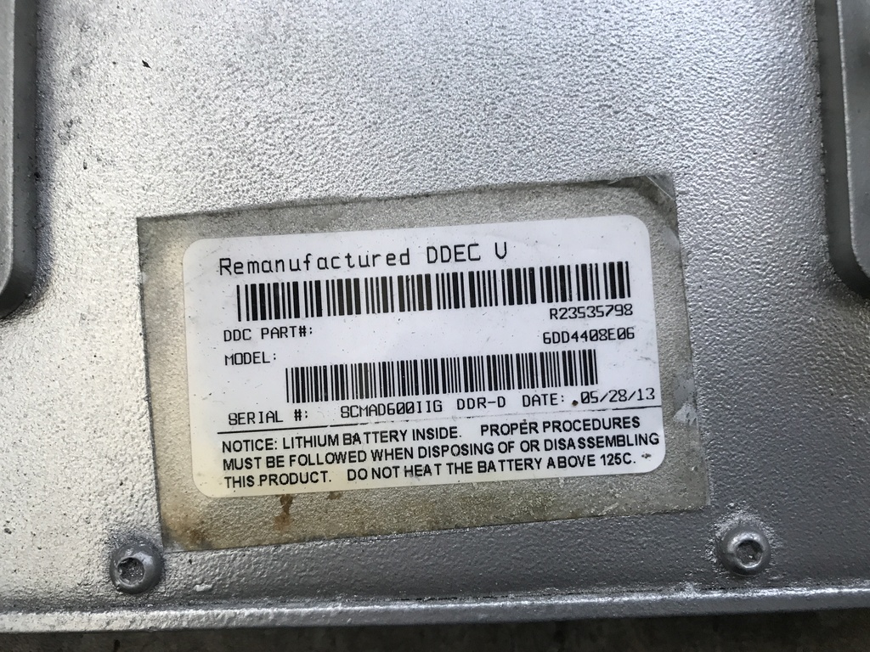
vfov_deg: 49.7
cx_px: 435
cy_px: 326
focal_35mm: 28
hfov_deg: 63.4
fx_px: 704
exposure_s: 1/30
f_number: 1.8
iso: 32
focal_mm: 3.99
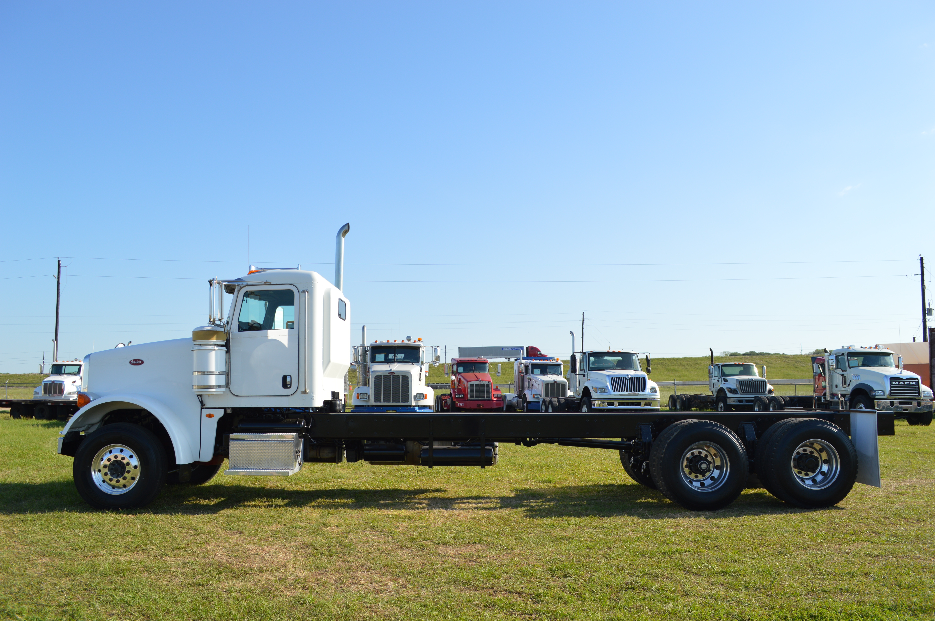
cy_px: 310
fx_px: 701
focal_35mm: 27
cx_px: 468
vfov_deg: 47.8
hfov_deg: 67.4
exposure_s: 1/250
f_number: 7.1
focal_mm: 18
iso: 100
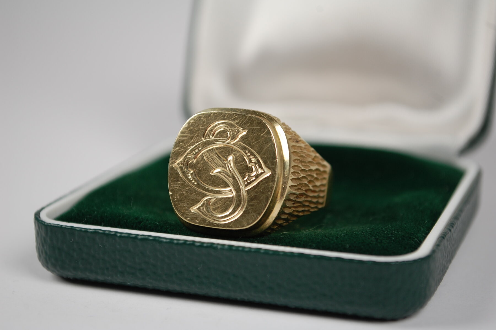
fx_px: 1136
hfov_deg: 24.6
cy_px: 165
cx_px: 248
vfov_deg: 16.5
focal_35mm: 82
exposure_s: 1/160
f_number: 6.3
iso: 200
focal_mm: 55
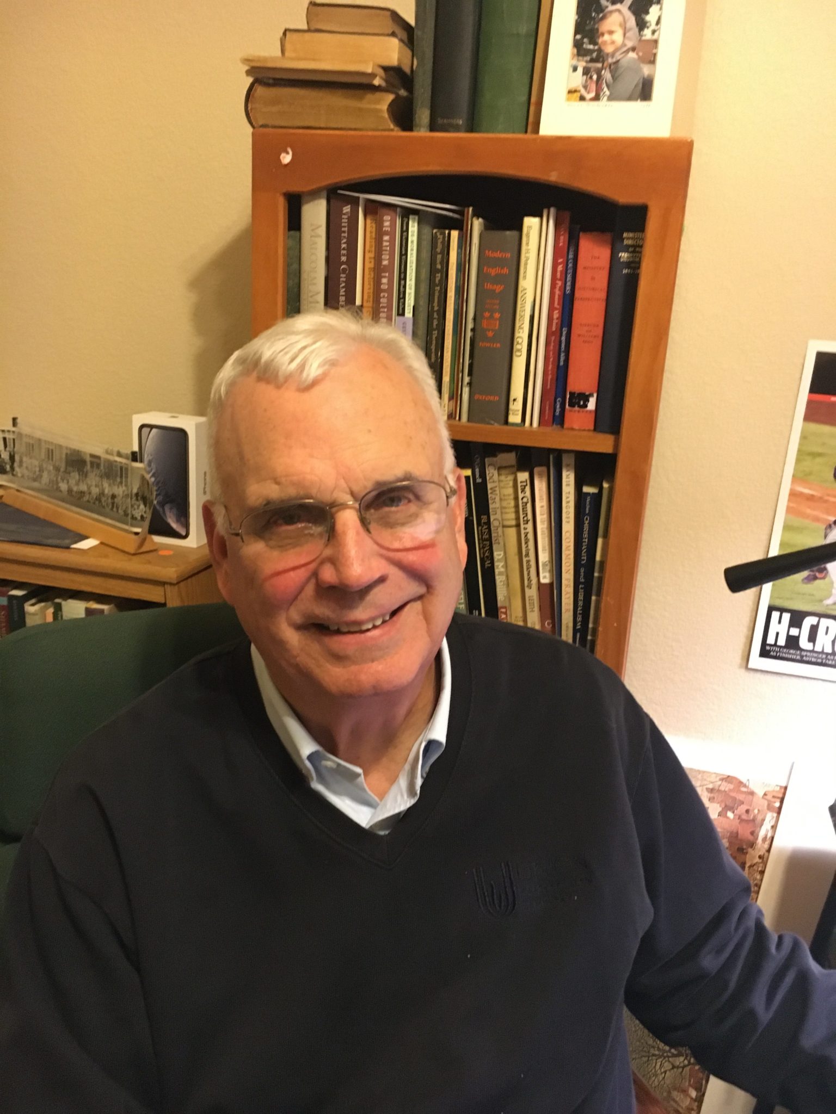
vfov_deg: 61.7
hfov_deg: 48.2
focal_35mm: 29
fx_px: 934
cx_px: 418
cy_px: 557
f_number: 2.2
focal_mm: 4.15
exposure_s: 1/15
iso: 320
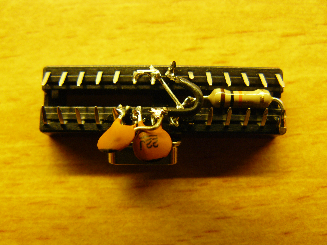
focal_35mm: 36
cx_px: 164
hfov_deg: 51.4
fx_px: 340
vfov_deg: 39.7
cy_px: 122
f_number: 2.8
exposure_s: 1/6
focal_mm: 6
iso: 200
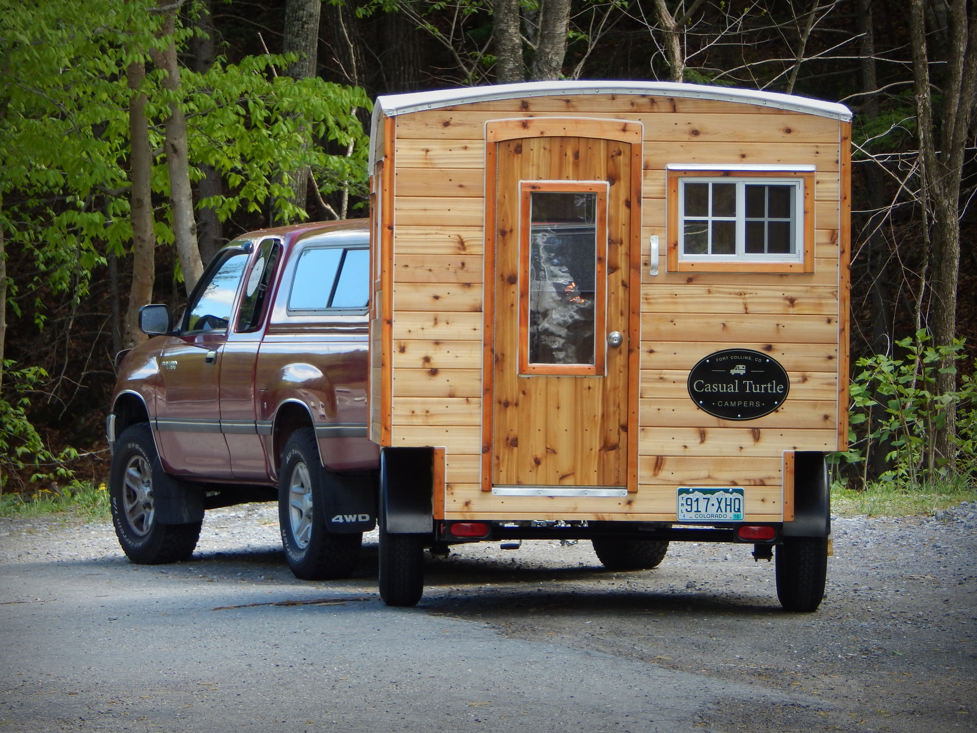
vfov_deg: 5.3
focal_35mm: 279
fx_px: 7874
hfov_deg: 7.1
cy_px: 366
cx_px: 488
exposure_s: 1/80
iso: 125
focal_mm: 50.1
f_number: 5.7
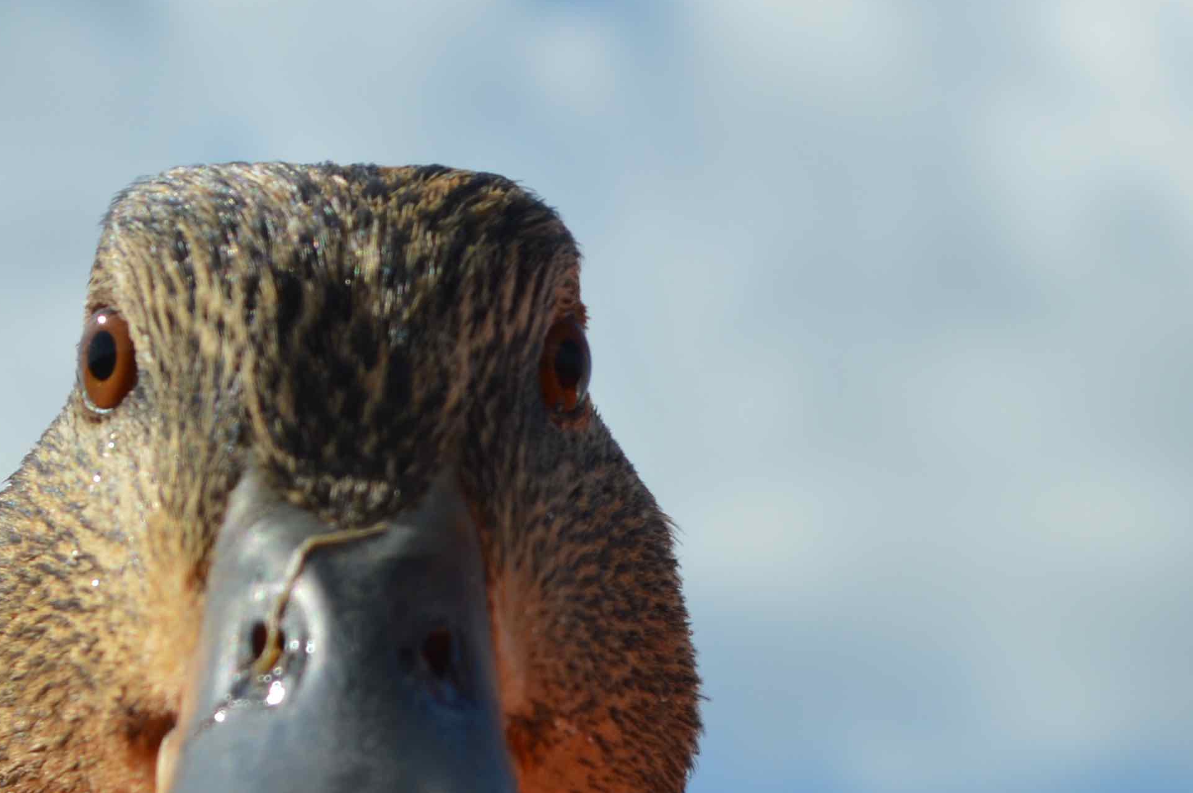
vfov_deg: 5.3
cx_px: 516
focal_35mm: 258
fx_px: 8527
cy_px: 393
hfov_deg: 8.0
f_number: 9
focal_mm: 55
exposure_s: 1/320
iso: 100
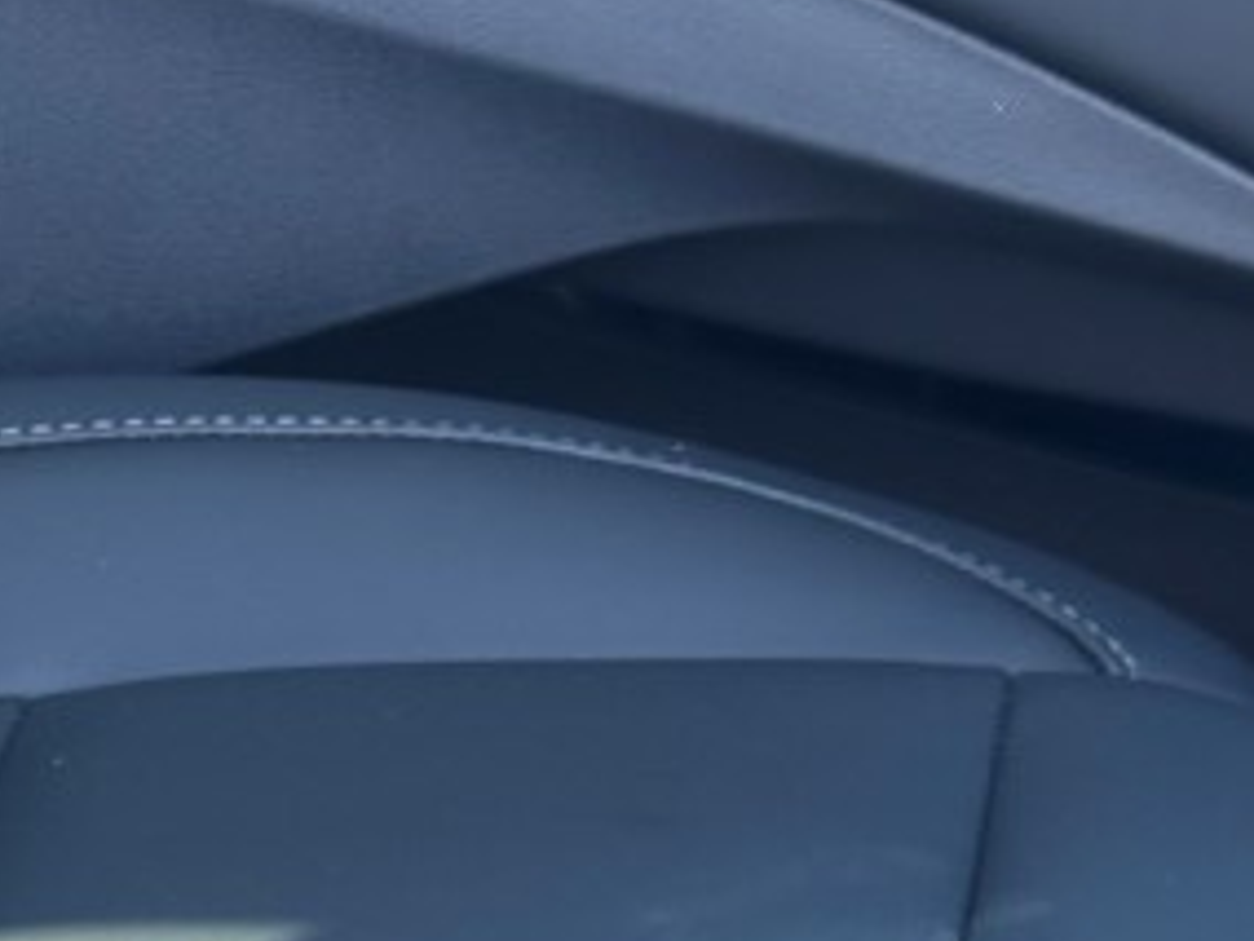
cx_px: -459
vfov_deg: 8.4
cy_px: 1290
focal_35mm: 173
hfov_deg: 11.1
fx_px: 6267
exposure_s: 1/192
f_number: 1.78
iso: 50
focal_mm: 6.86
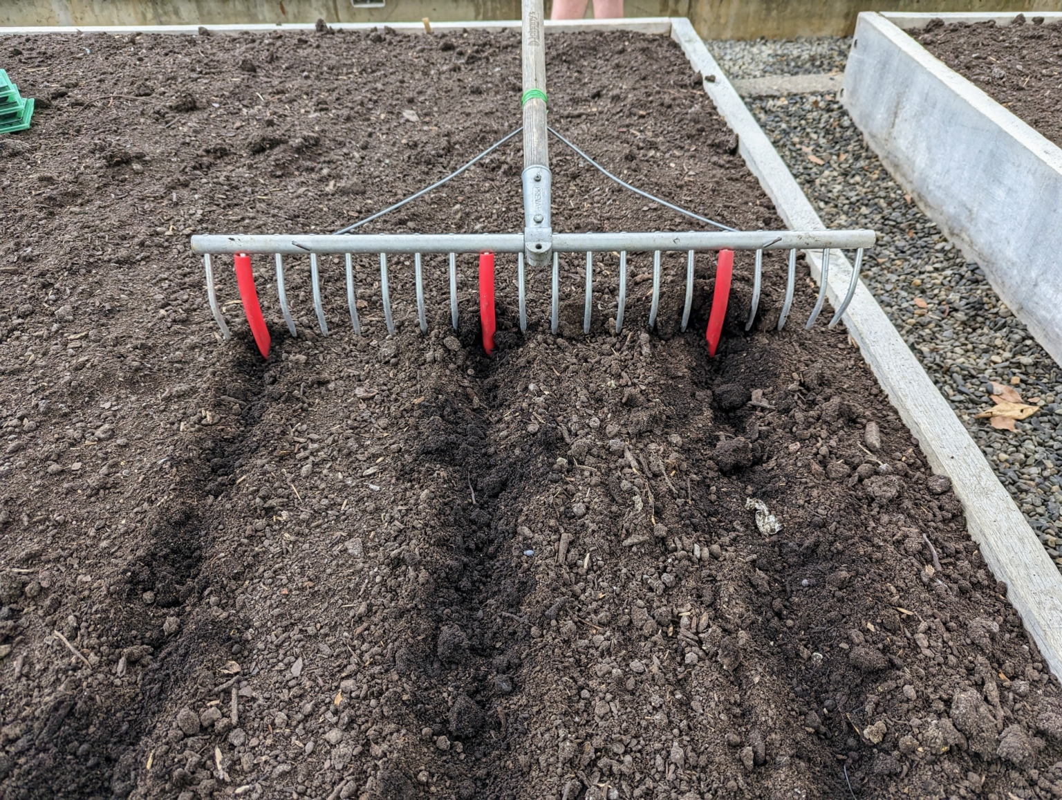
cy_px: 400
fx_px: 737
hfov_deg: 71.5
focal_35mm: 24
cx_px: 531
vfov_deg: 56.9
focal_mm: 6.81
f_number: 1.85
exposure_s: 1/227
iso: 80
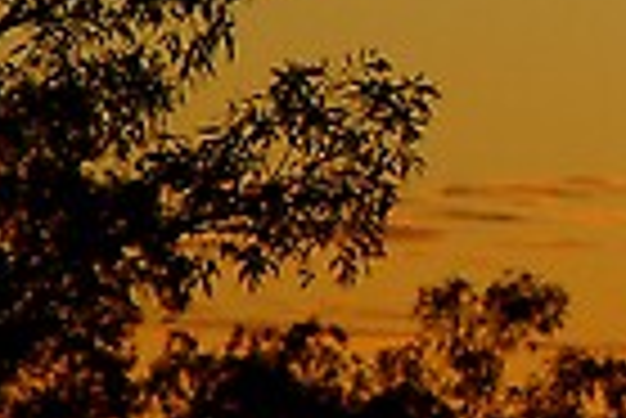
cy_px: -726
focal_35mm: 909
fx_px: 15823
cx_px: 1729
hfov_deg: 2.2
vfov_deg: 1.5
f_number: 8
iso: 200
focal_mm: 84
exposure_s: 1/250
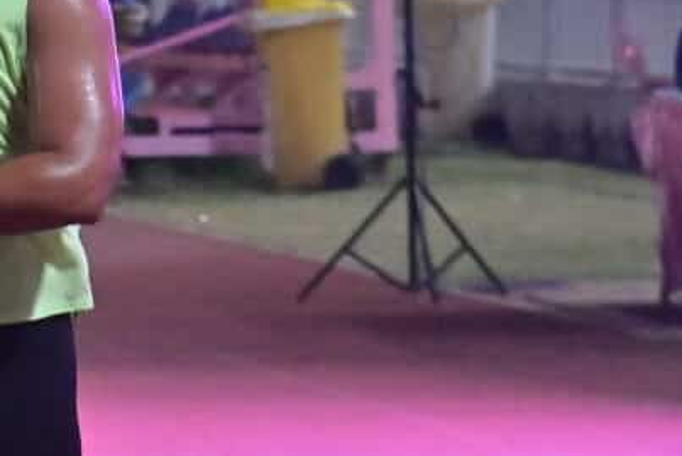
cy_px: 199
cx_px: -487
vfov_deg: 2.5
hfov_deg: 3.7
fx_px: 10593
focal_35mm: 559
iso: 4000
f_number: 7.1
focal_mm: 110
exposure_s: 1/250
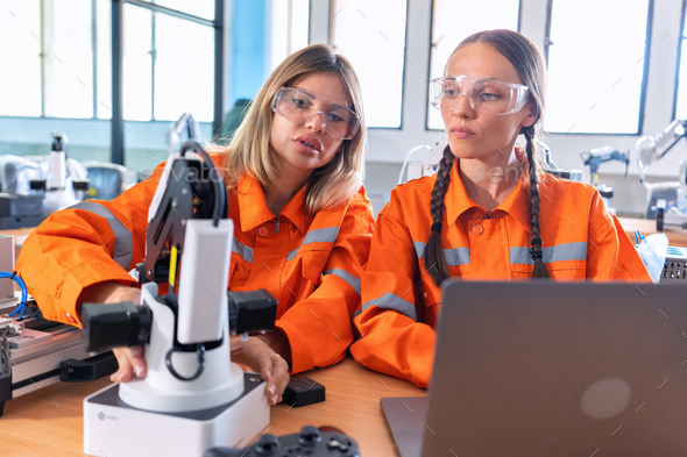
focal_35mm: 35
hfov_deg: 54.4
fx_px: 668
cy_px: 228
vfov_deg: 37.8
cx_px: 344
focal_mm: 35
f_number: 2.8
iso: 2000
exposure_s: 1/160
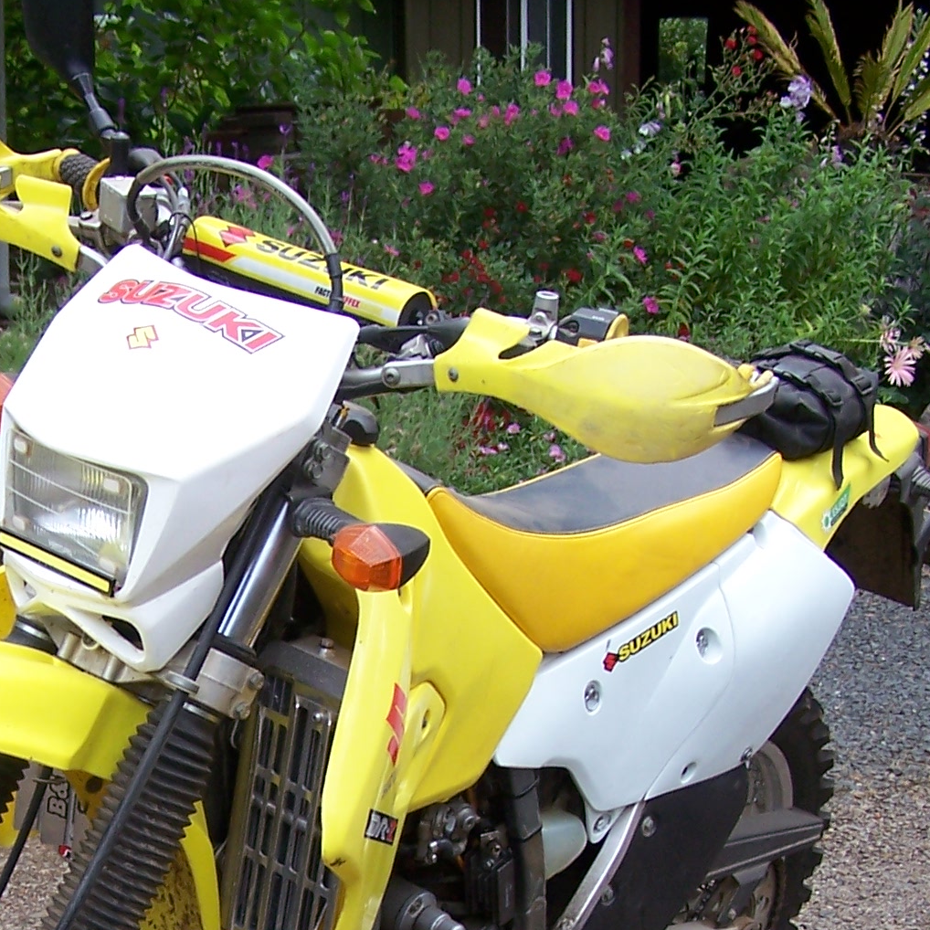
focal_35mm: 85
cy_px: 829
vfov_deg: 20.0
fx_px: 2584
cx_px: 198
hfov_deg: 20.2
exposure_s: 1/250
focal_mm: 6.3
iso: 80
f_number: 2.8
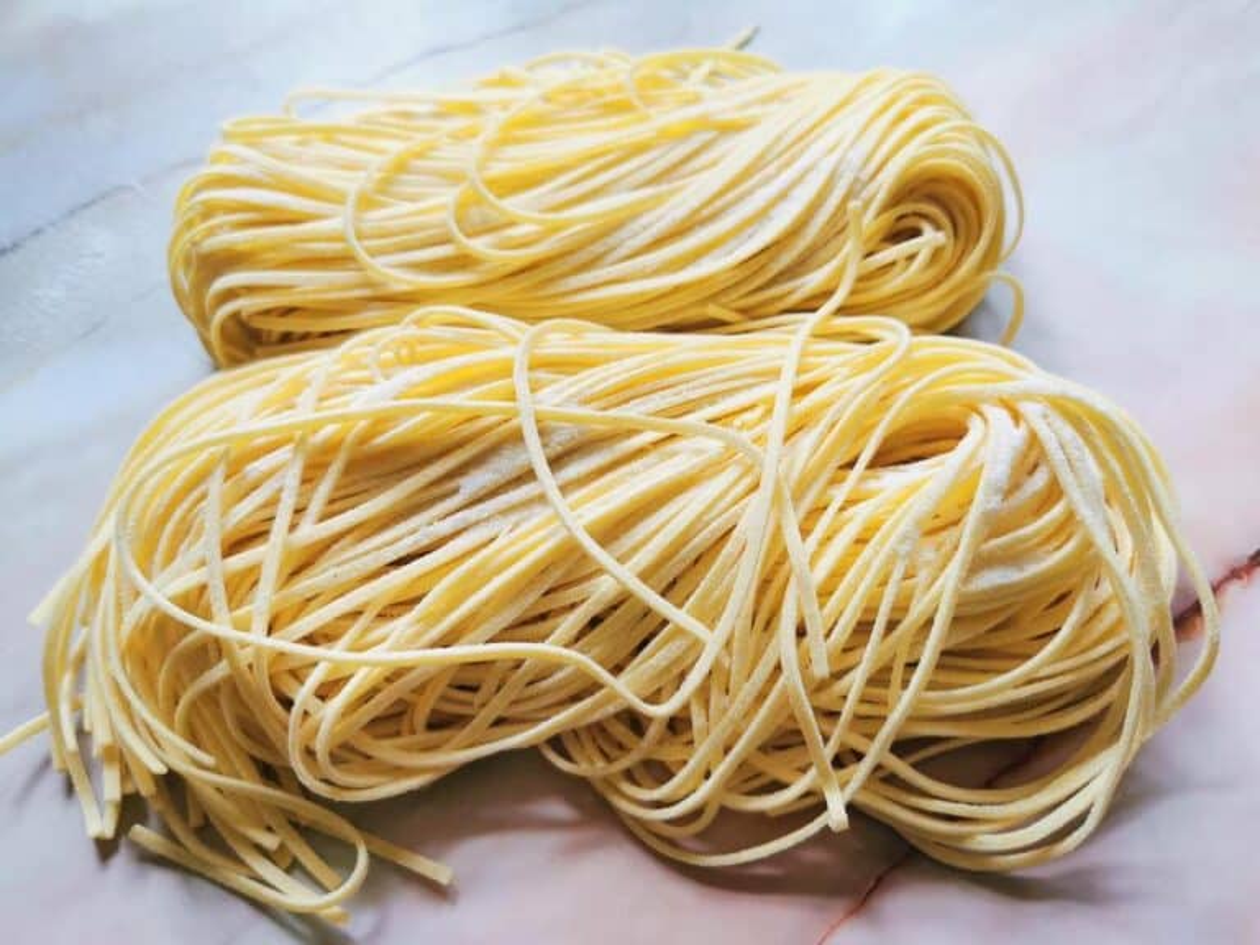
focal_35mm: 27
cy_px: 472
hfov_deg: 65.3
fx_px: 983
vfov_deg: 51.4
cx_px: 630
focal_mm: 5.56
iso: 50
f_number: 1.6
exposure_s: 1/207
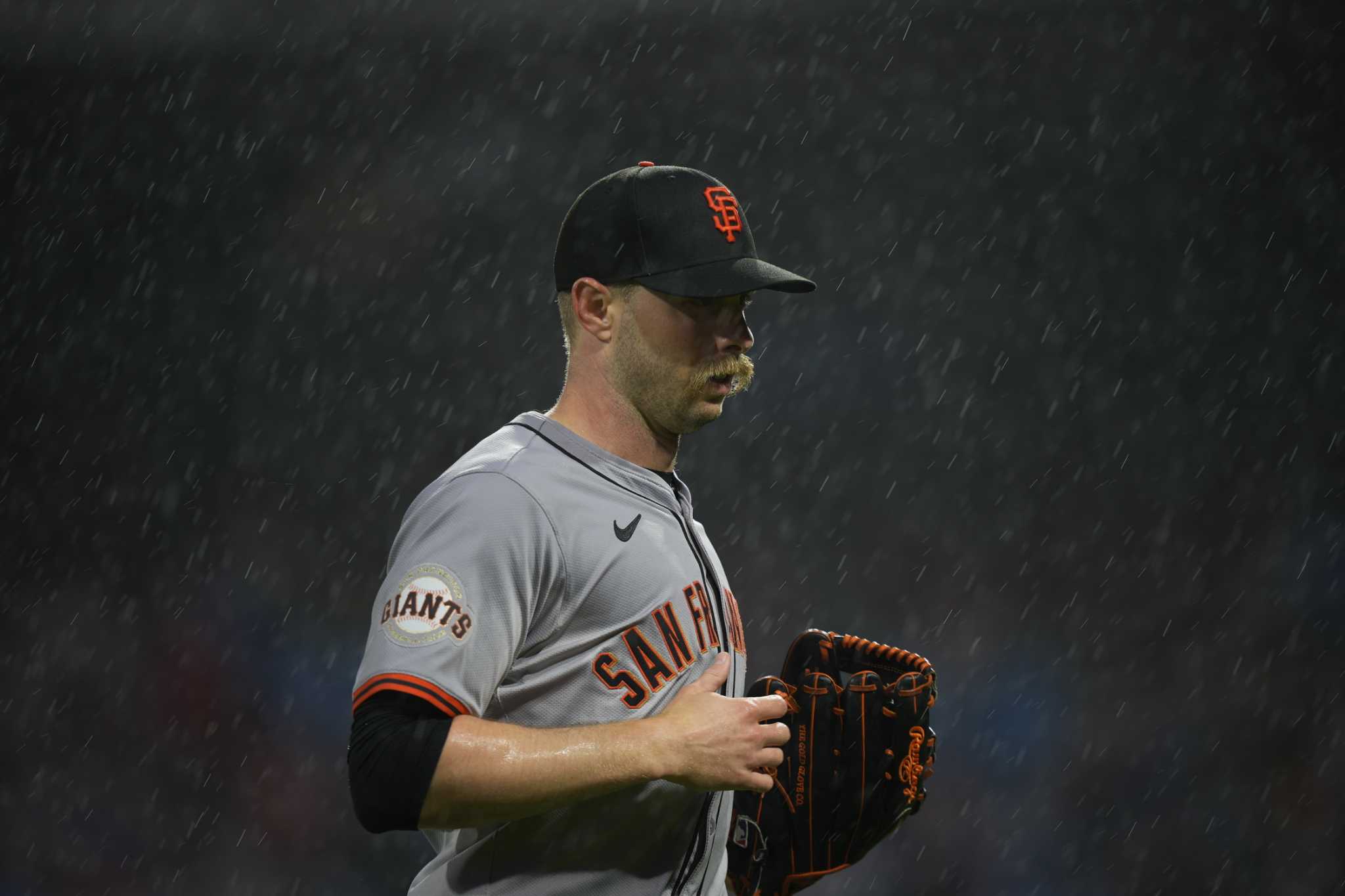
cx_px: 672
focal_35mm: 400
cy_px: 448
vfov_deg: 3.4
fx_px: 14942
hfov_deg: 5.2
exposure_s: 1/250
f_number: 2.8
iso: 250
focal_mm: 400
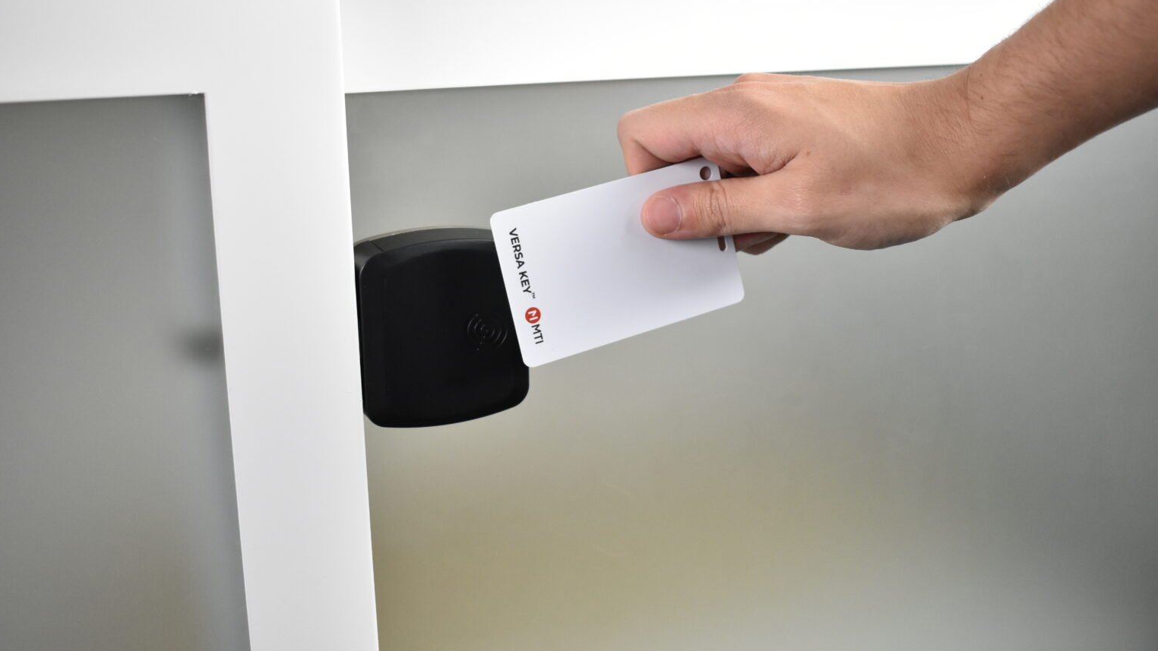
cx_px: 576
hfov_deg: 52.8
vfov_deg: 31.1
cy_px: 264
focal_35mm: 38
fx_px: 1167
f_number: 4
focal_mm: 24
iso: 1800
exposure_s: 1/60
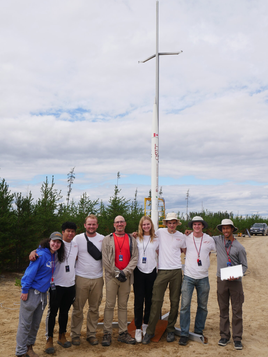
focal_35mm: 34
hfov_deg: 41.8
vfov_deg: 53.9
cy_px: 178
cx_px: 134
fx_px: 351
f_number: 8
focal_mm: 17
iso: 200
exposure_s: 1/500
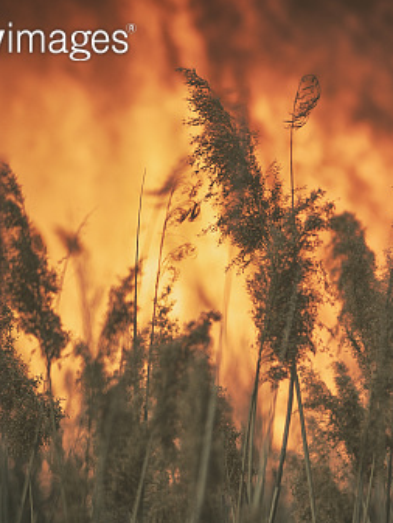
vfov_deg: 4.6
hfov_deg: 3.4
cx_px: 283
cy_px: 262
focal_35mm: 435
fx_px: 6581
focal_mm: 200
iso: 100
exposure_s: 1/1000
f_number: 5.6
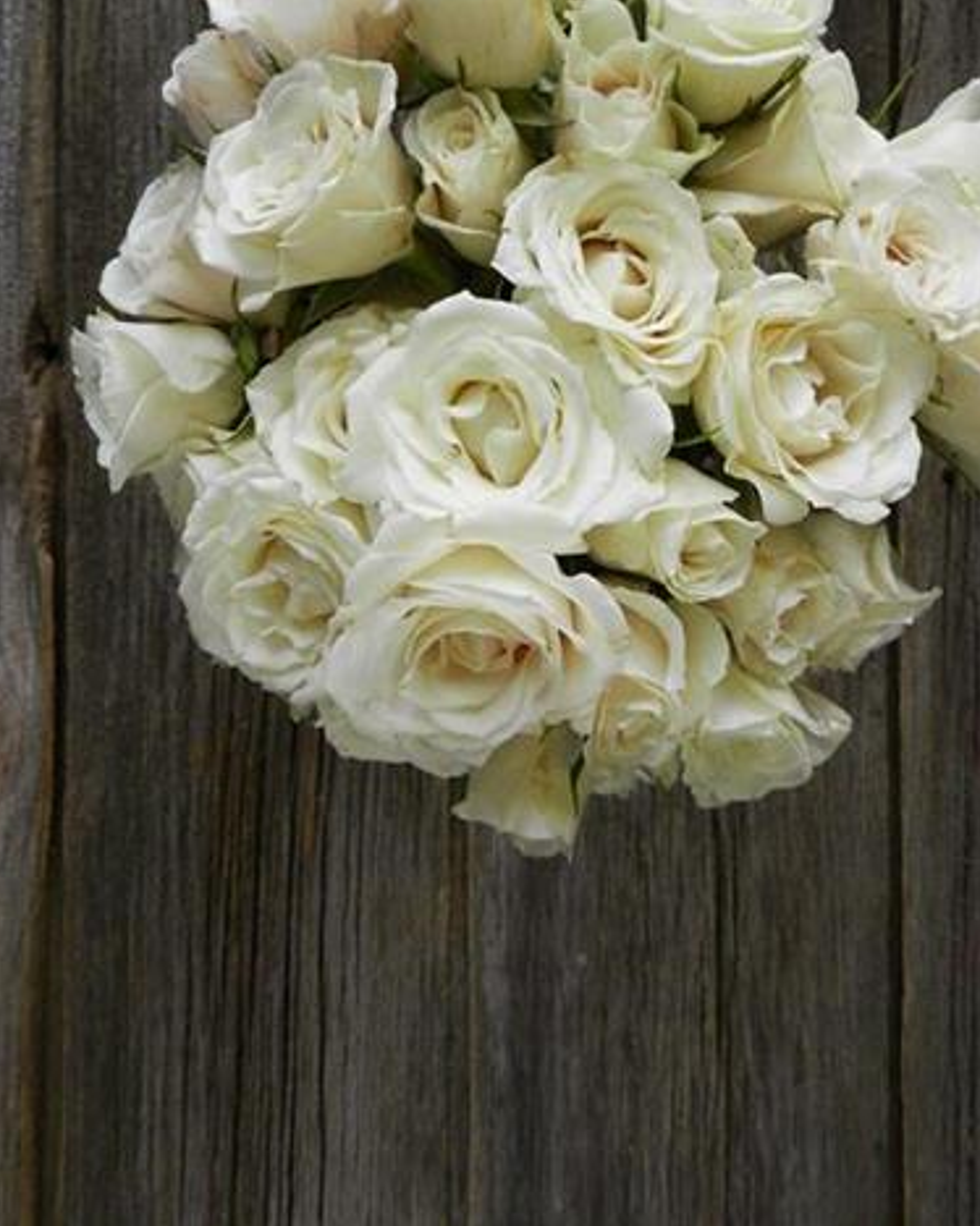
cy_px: 368
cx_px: 508
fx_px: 1161
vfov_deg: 54.1
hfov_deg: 45.8
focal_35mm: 32
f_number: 3.4
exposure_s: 1/250
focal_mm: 4
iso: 560
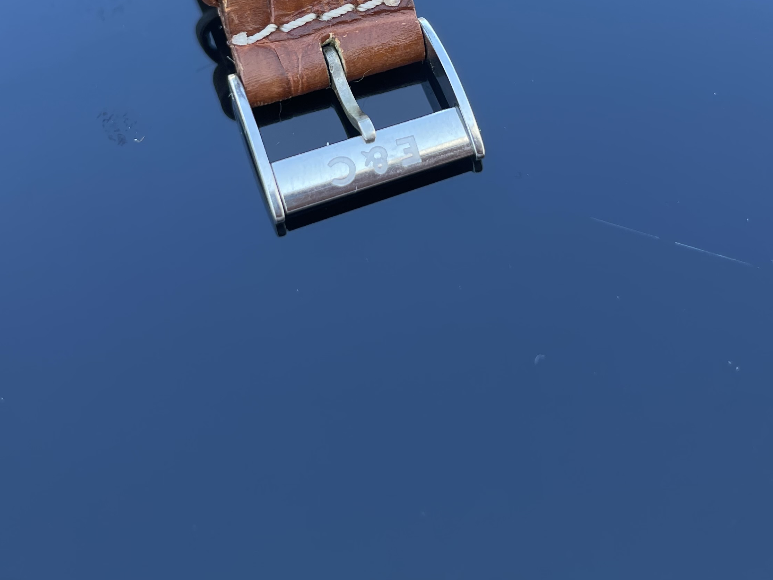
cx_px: 364
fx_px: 1050
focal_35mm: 47
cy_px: 65
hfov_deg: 40.4
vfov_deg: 29.7
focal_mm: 4.2
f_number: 1.6
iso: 40
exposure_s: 1/121
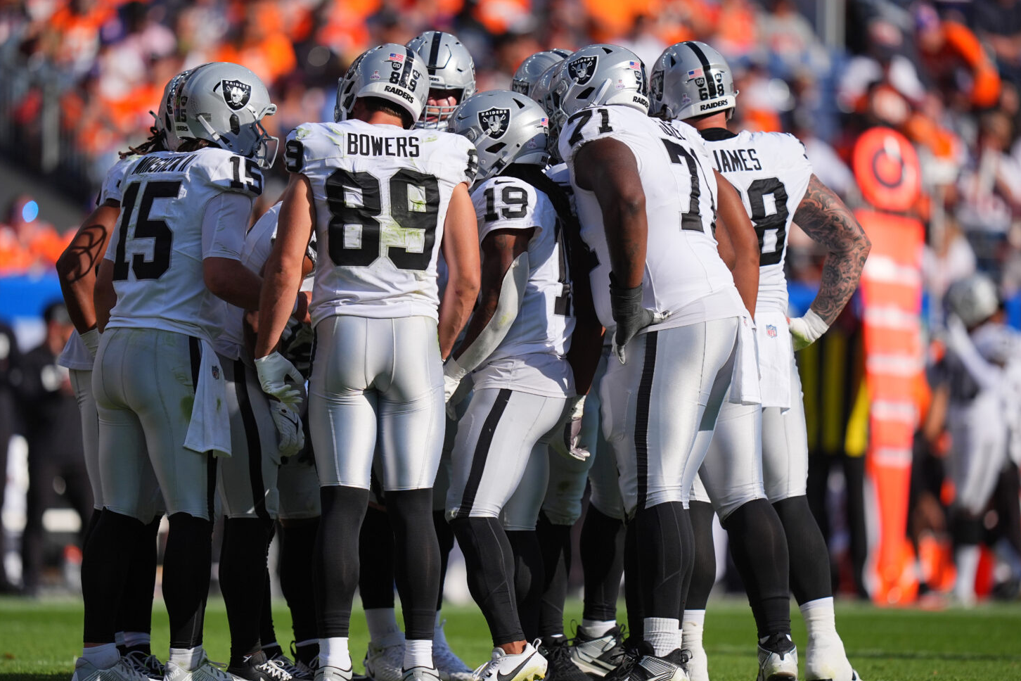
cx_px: 510
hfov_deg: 4.9
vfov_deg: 3.3
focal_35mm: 423
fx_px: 11996
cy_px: 351
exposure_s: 1/10000
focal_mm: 400
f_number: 3.2
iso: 400
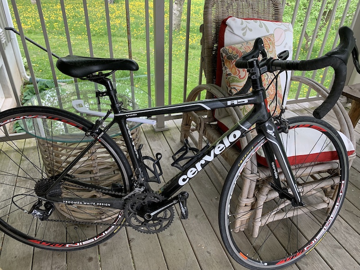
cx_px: 180
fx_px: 270
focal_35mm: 26
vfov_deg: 53.1
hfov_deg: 67.3
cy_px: 135
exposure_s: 1/122
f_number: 1.8
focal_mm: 4.25
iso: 40
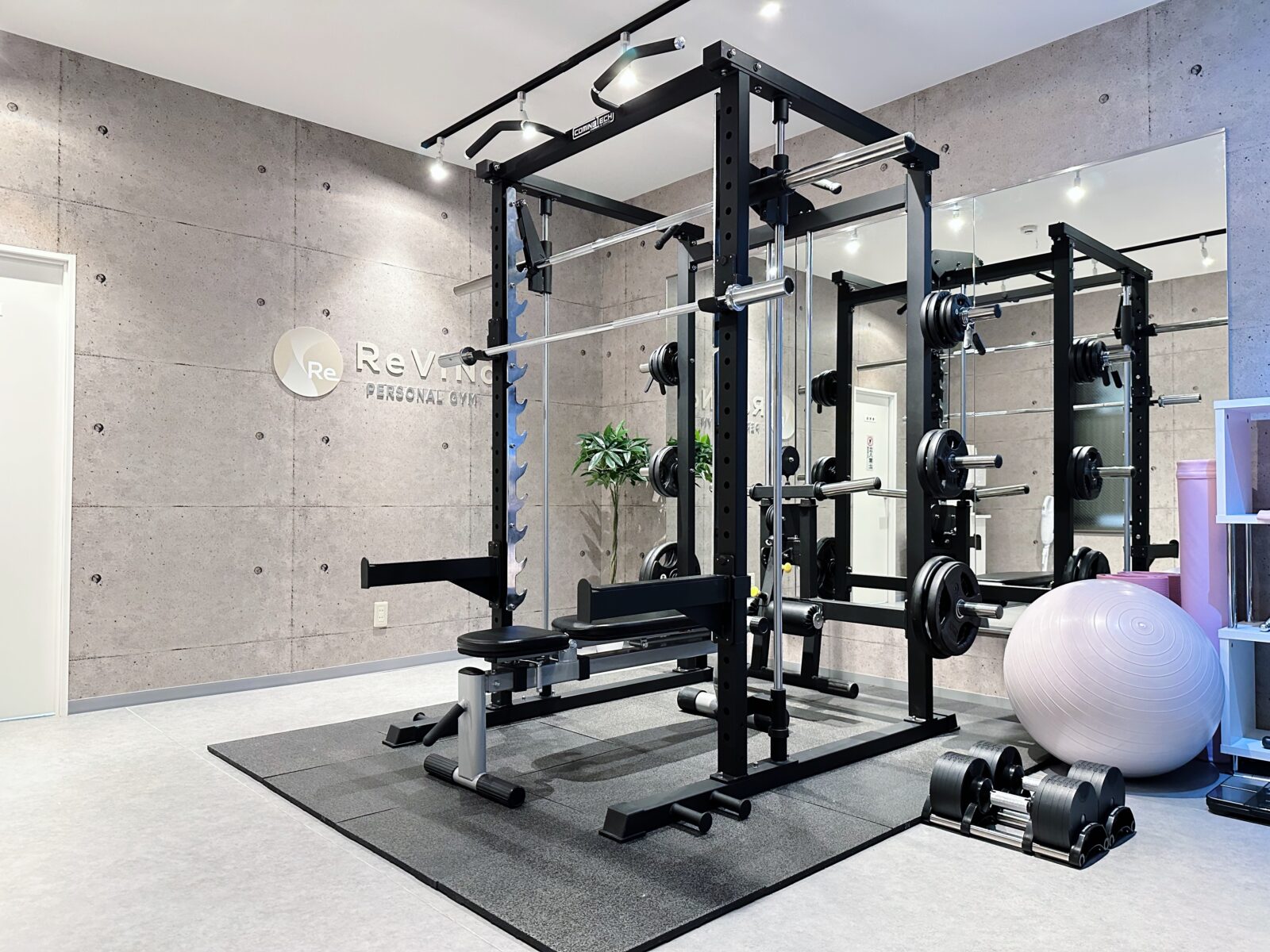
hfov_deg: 71.6
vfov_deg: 56.8
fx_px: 881
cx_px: 635
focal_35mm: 24
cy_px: 476
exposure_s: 1/50
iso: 640
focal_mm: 6.86
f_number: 1.78
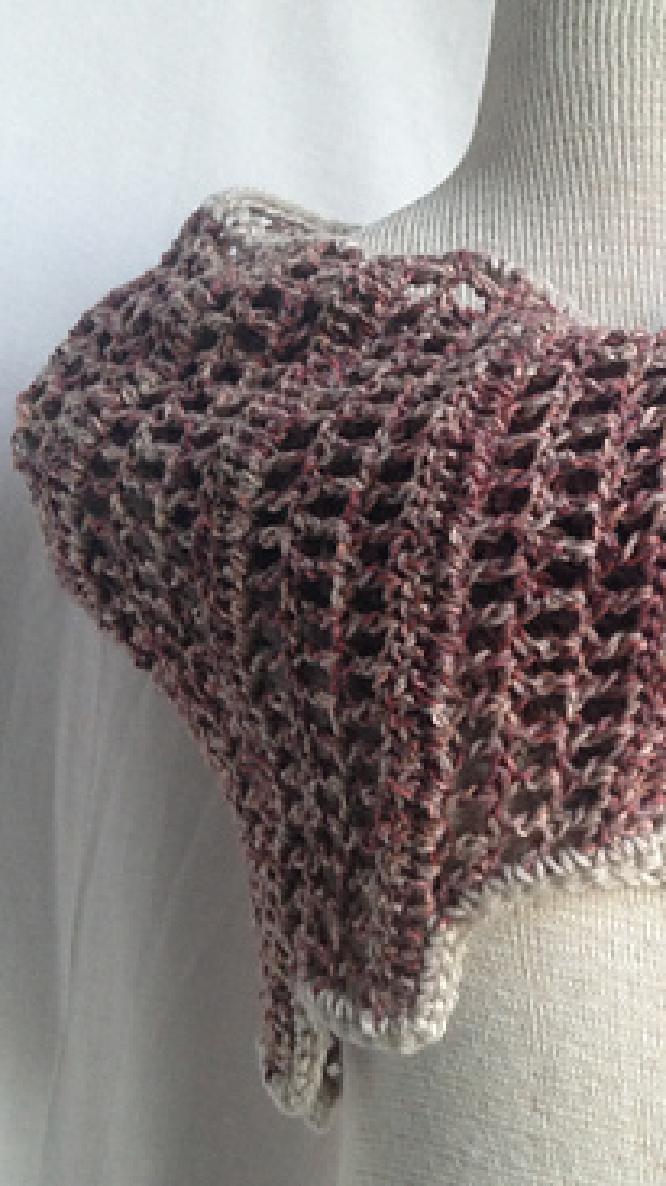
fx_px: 1541
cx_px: 666
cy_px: 599
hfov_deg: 23.4
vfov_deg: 42.1
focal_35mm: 49
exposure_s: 1/20
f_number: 2.4
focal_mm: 4.12
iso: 200
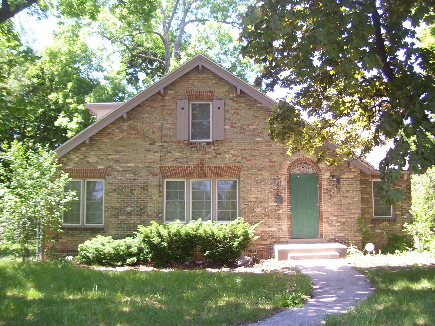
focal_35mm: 36
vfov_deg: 39.7
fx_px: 452
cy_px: 163
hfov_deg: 51.4
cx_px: 218
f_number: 2.7
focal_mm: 6
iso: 80
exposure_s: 1/180
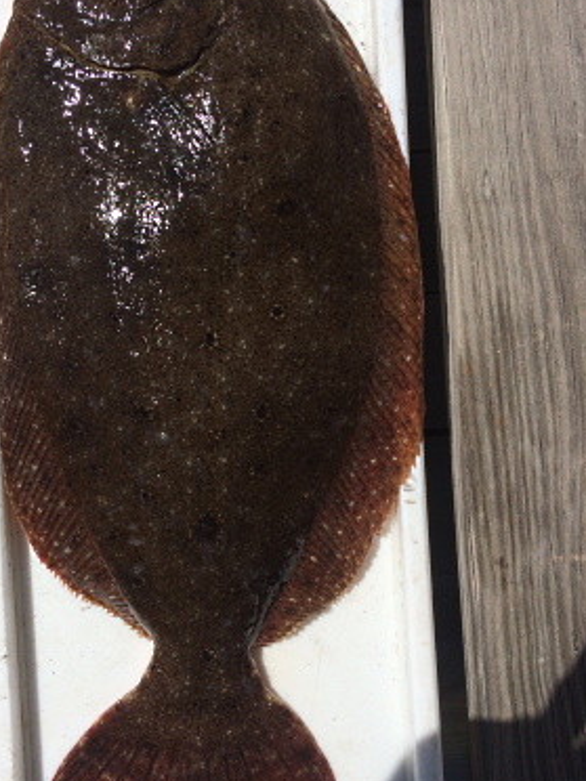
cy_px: 378
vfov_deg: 47.9
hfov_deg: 36.6
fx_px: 880
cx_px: 219
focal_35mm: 39
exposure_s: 1/5882
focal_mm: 4.15
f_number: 2.2
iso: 32
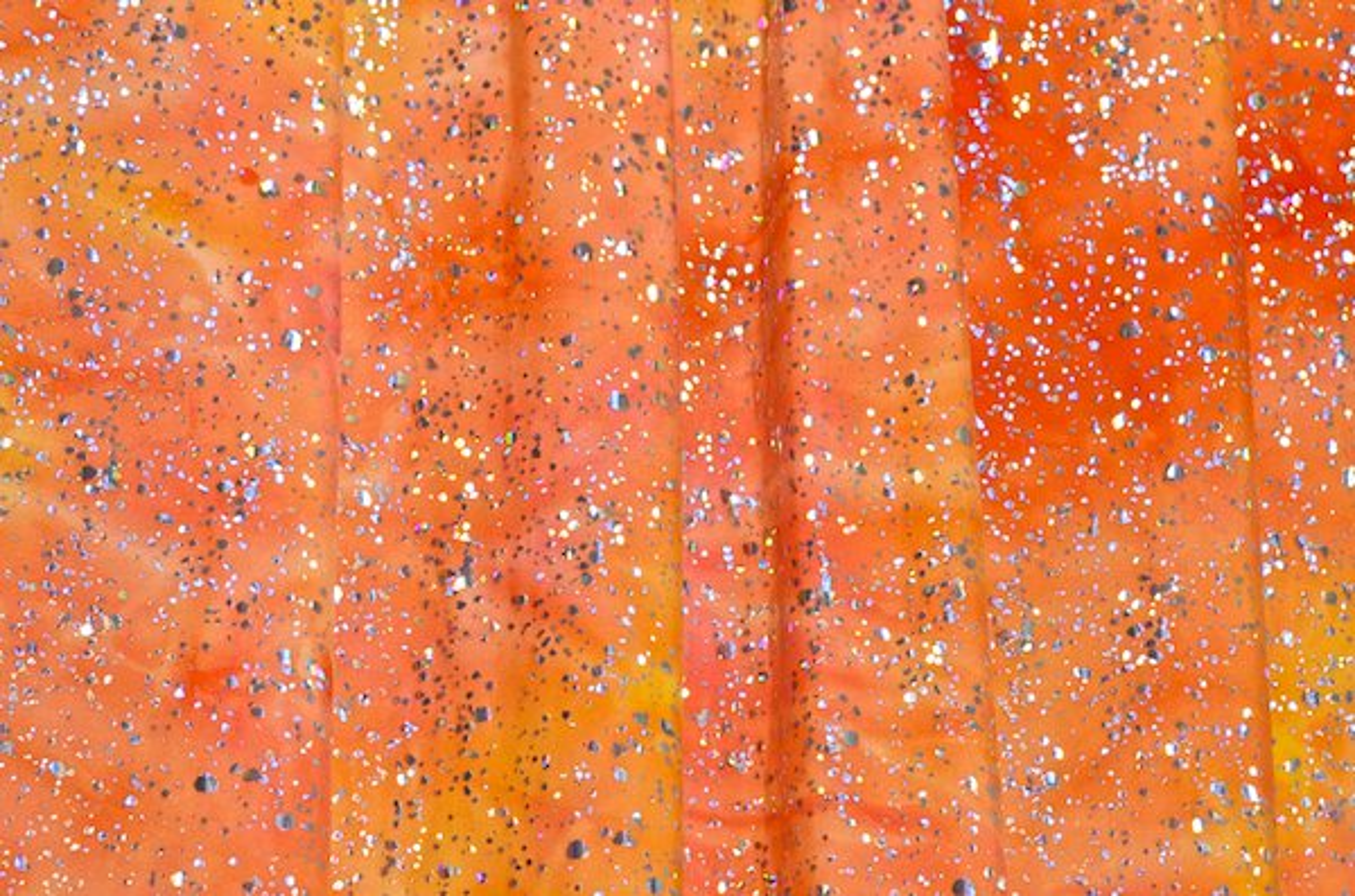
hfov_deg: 13.1
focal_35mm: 158
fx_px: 5914
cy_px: 448
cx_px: 678
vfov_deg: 8.7
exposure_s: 1/800
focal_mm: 105
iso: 400
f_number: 10
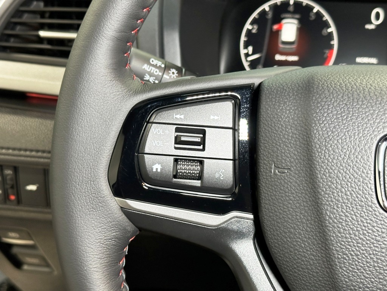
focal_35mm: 48
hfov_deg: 39.7
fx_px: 537
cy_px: 146
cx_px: 194
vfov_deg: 30.3
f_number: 1.78
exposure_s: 1/40
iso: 500
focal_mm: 6.86
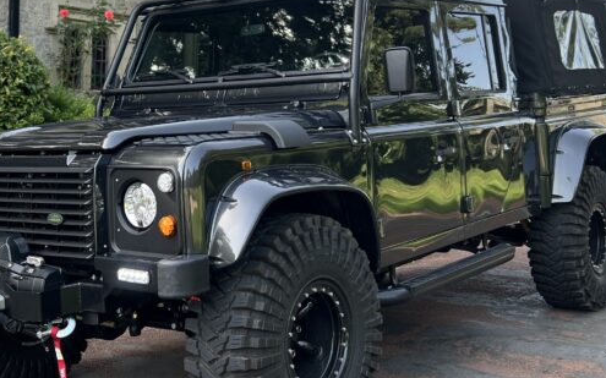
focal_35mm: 57
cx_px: 212
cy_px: 86
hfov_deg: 35.4
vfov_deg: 22.5
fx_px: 941
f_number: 1.5
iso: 50
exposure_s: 1/521
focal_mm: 5.7
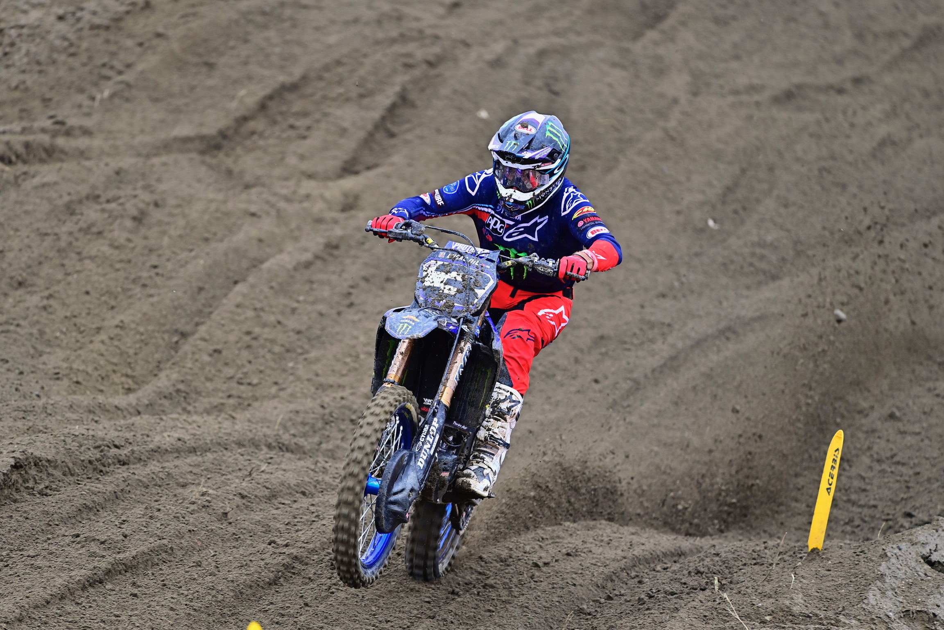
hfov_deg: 6.9
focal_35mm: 300
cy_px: 315
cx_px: 472
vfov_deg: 4.6
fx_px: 7867
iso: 360
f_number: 4
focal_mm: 300
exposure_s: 1/1000
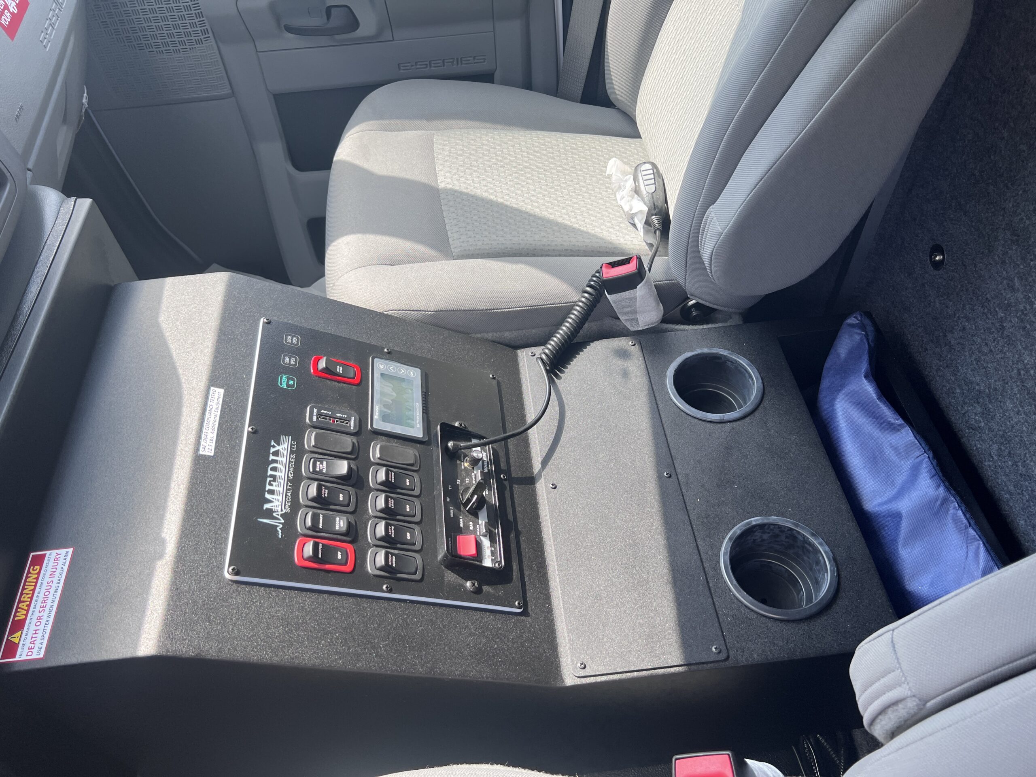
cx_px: 518
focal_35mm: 26
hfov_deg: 67.3
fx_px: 778
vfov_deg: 53.1
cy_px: 388
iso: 40
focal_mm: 5.7
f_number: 1.5
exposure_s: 1/268
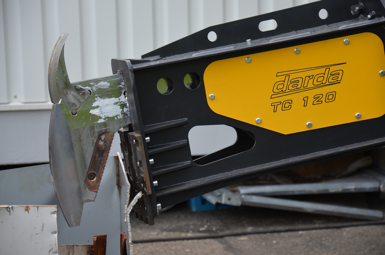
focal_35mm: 135
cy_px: 128
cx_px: 192
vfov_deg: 10.1
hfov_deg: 15.2
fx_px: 1441
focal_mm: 90
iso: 400
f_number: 5.6
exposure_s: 1/500
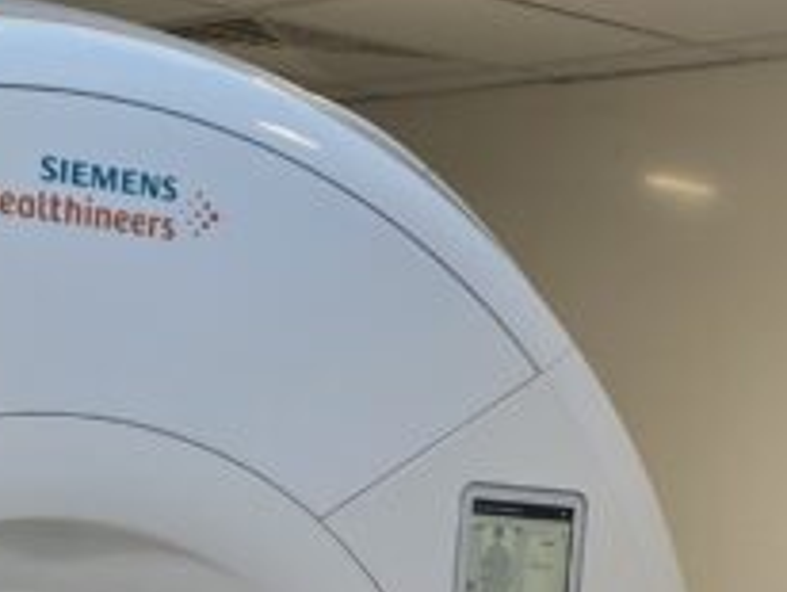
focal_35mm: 129
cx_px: 676
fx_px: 2936
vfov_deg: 11.3
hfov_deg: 15.1
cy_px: 699
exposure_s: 1/100
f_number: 1.8
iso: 64
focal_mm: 4.25
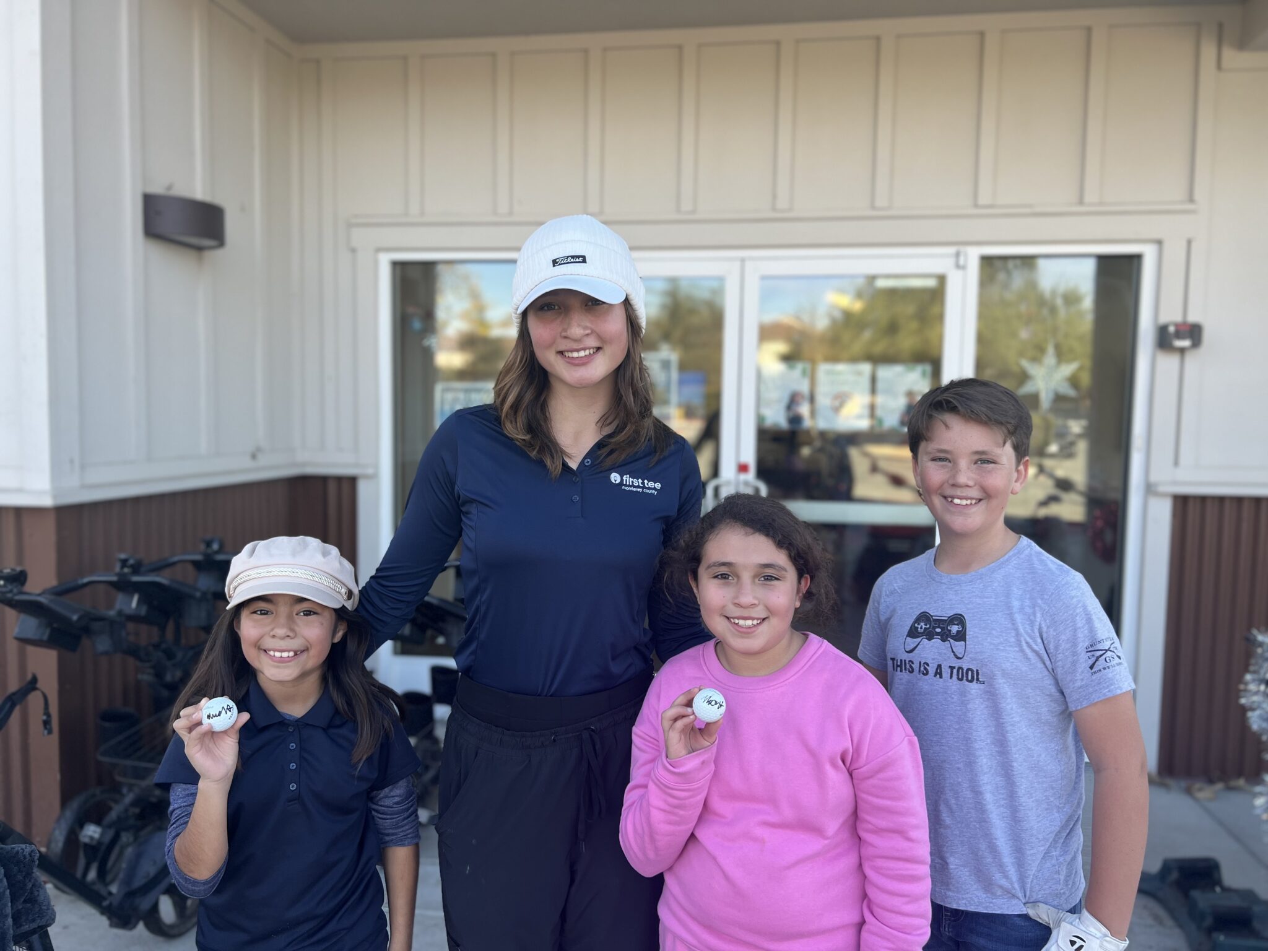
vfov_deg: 53.1
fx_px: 952
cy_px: 476
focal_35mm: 26
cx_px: 634
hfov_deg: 67.3
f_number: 1.5
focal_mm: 5.7
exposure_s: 1/431
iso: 50
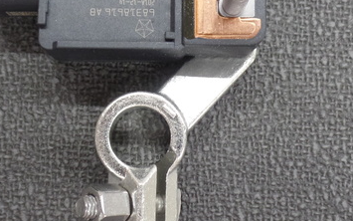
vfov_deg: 29.2
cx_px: 150
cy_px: 107
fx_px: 423
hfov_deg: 45.1
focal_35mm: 44
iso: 400
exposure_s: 1/30
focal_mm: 4.1
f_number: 2.8
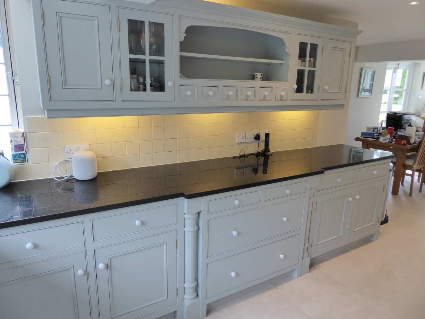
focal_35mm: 24
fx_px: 295
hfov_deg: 71.6
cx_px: 212
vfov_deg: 56.8
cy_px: 160
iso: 400
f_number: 3.3
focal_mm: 4.3
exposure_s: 1/80
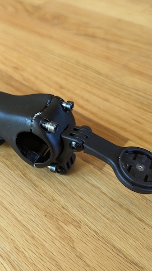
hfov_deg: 32.7
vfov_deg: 56.6
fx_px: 250
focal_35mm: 35
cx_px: 28
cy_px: 136
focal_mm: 6.81
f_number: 1.85
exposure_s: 1/49.7
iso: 316
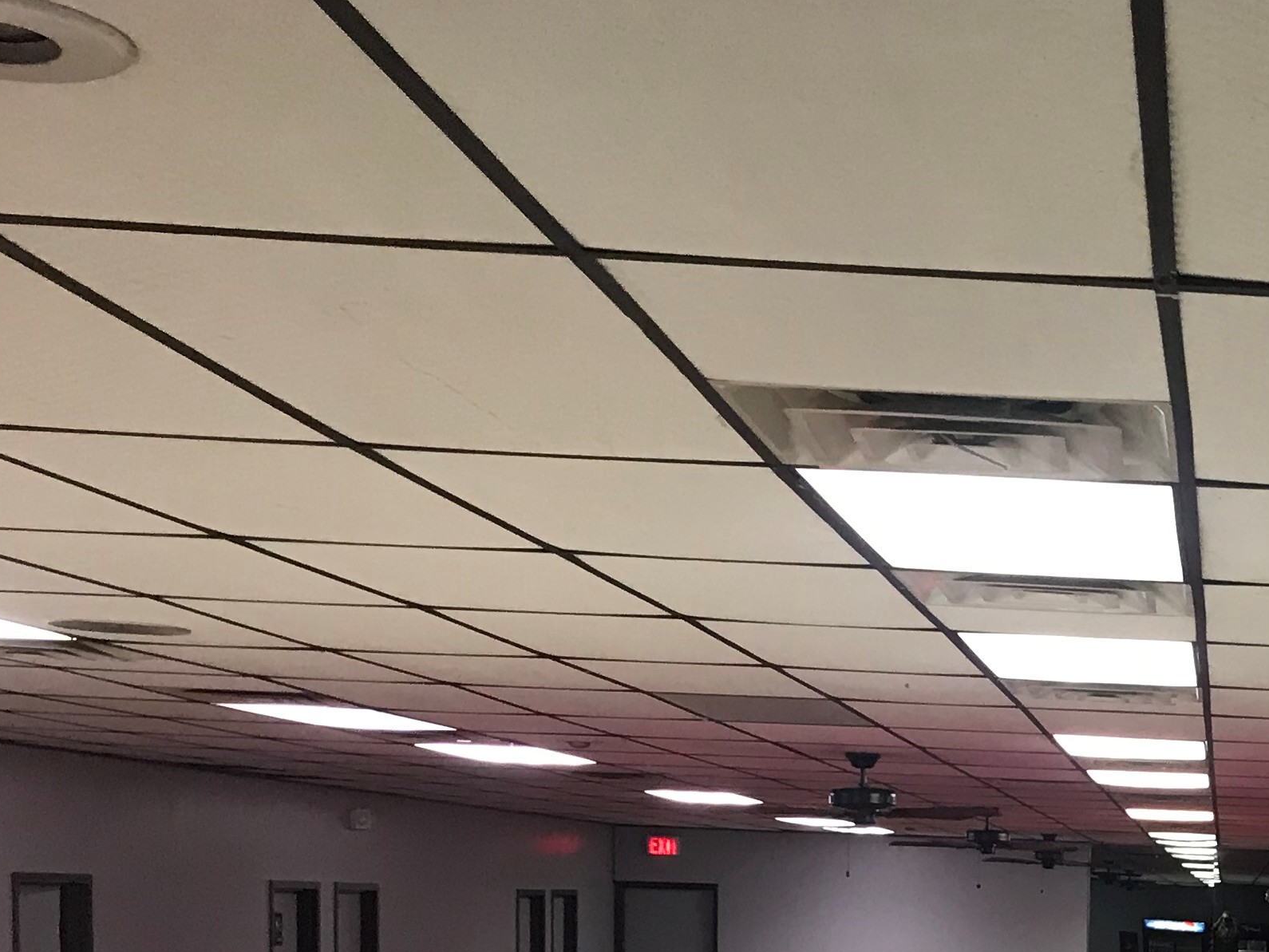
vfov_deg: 19.6
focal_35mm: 71
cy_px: 1115
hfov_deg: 24.8
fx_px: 2603
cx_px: 1521
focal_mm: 3.99
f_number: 1.8
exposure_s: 1/24
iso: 40
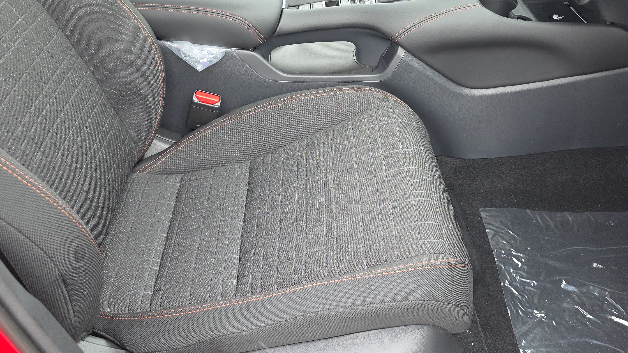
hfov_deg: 55.2
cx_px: 350
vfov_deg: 32.5
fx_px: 599
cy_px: 107
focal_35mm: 36
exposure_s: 1/120
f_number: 1.7
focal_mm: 6.3
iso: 200
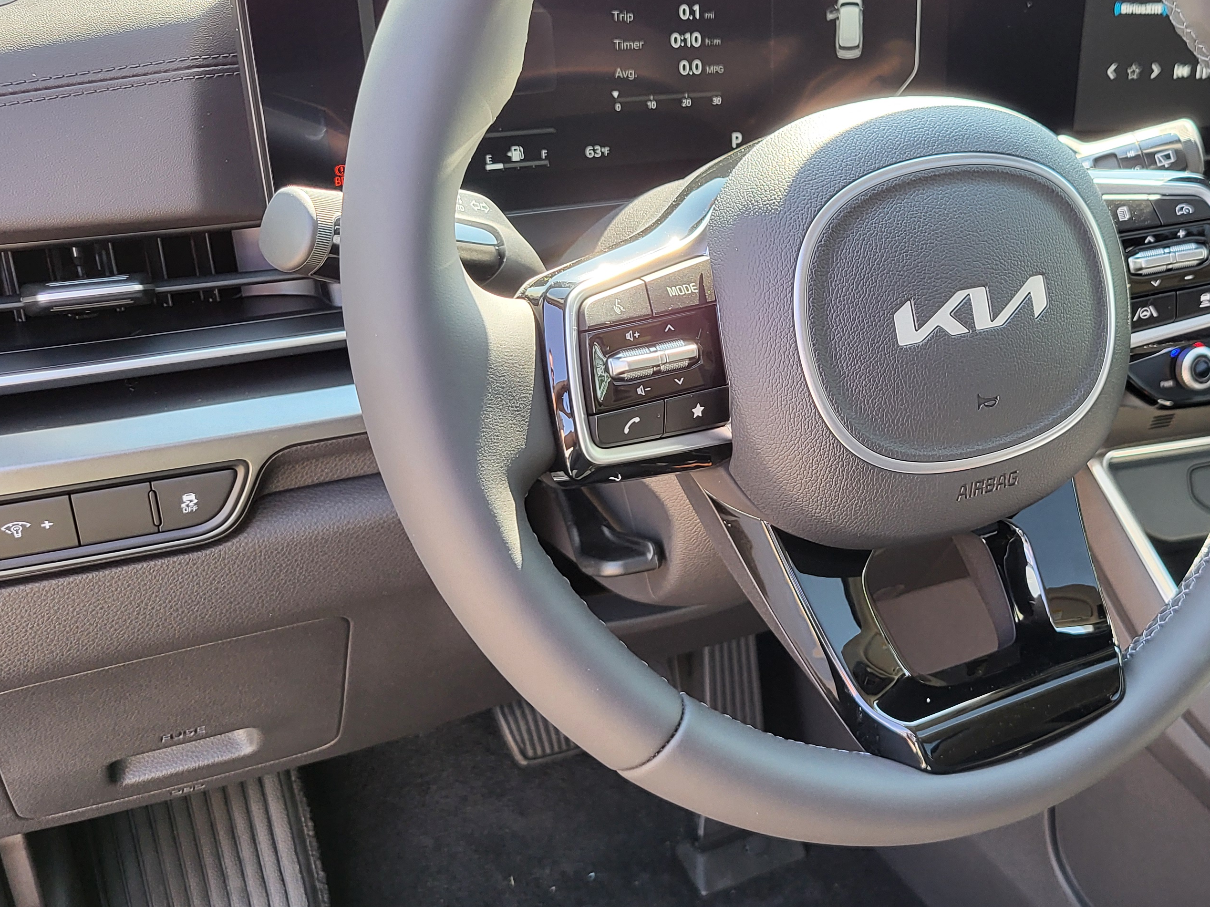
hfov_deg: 44.0
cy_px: 467
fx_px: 1433
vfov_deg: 35.1
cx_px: 933
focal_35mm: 41
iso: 80
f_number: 1.8
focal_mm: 5.4
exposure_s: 1/120
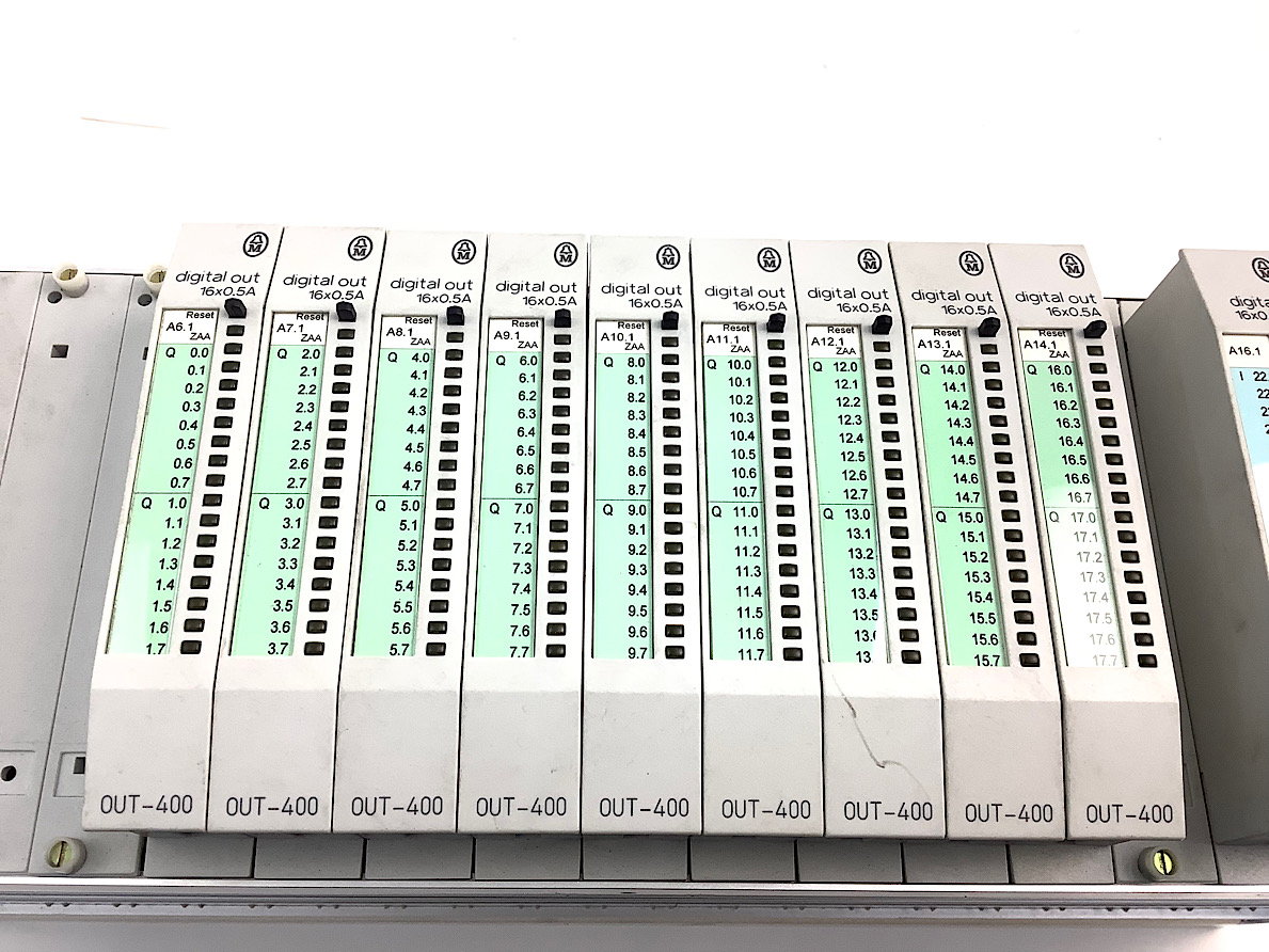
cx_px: 634
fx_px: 1137
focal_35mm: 31
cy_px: 476
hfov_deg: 58.3
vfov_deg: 45.4
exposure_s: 1/50
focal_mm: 3.3
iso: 50
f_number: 2.4
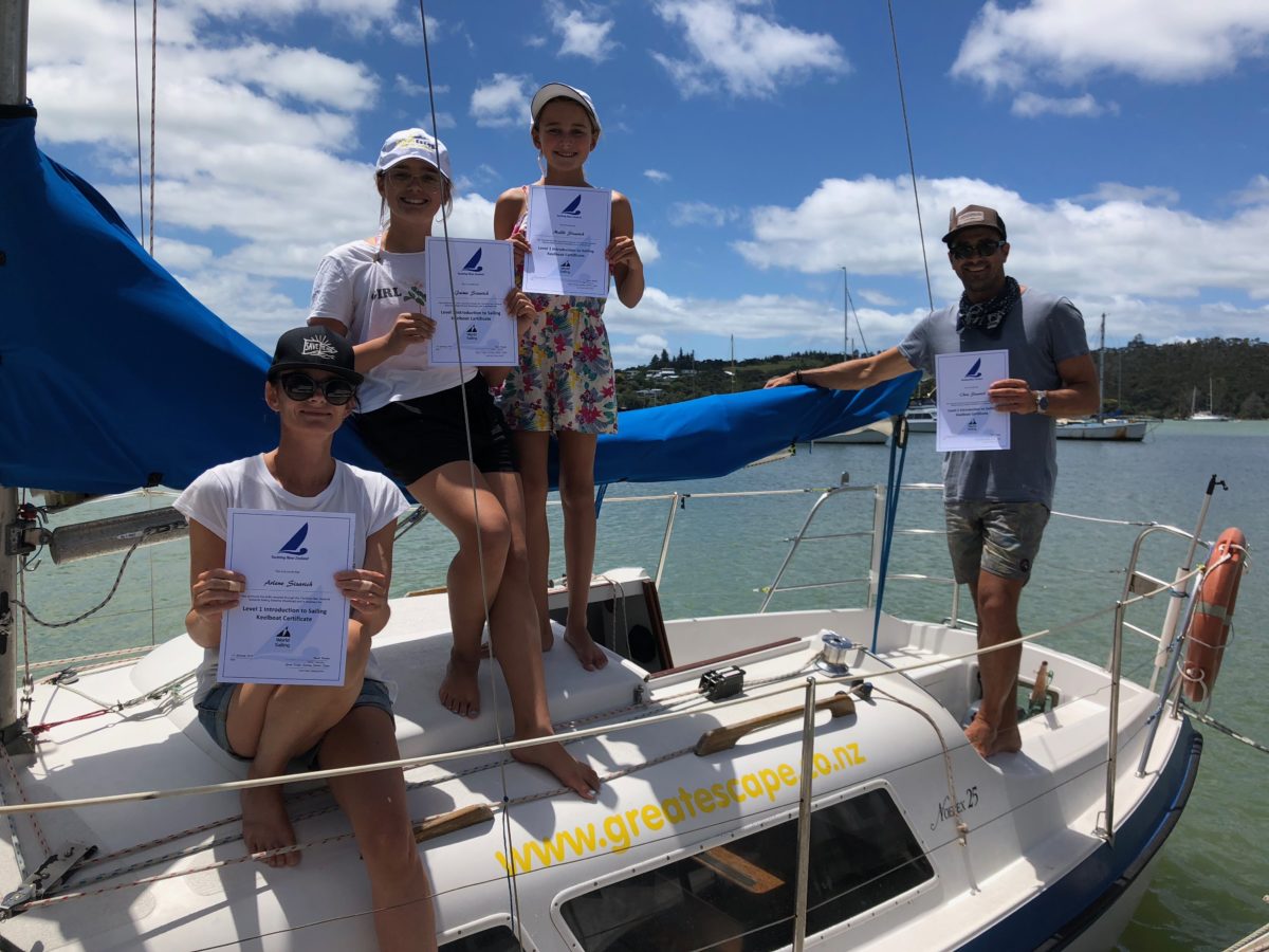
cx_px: 634
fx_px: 1026
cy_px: 476
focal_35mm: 28
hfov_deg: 63.4
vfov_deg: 49.7
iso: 20
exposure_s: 1/3690
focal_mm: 3.99
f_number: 1.8
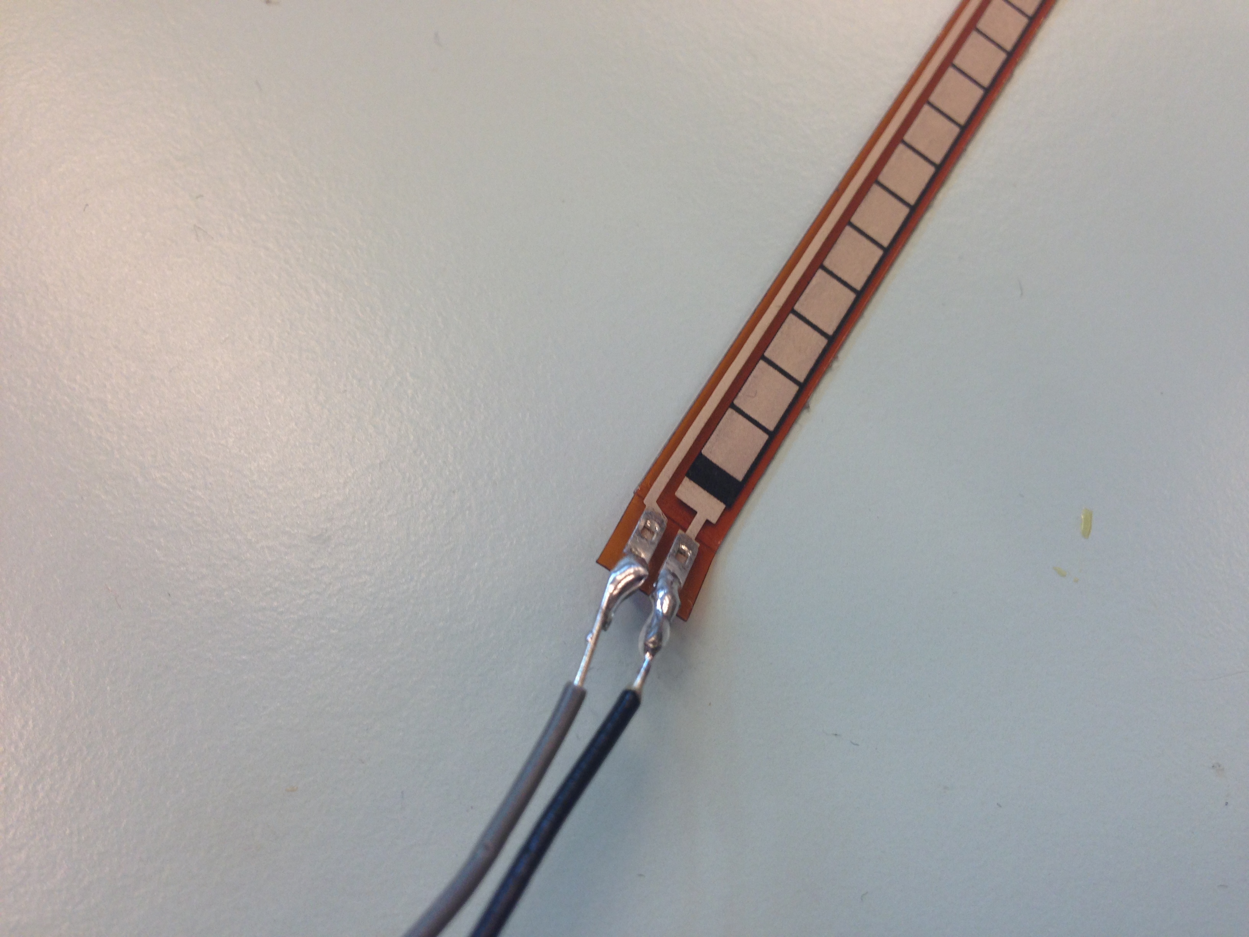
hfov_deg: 55.4
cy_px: 468
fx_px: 1191
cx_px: 624
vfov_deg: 42.9
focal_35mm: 33
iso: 50
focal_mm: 4.12
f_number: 2.4
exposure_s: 1/30
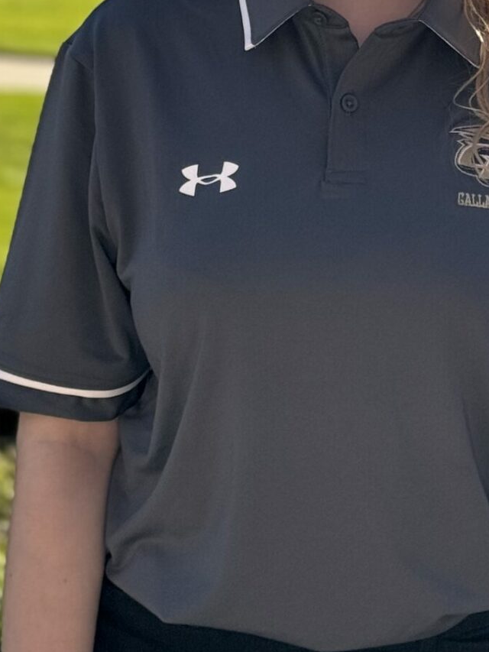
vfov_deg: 13.4
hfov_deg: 10.3
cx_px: 357
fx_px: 2712
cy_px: -79
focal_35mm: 144
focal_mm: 6.76
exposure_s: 1/2959
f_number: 1.78
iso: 64
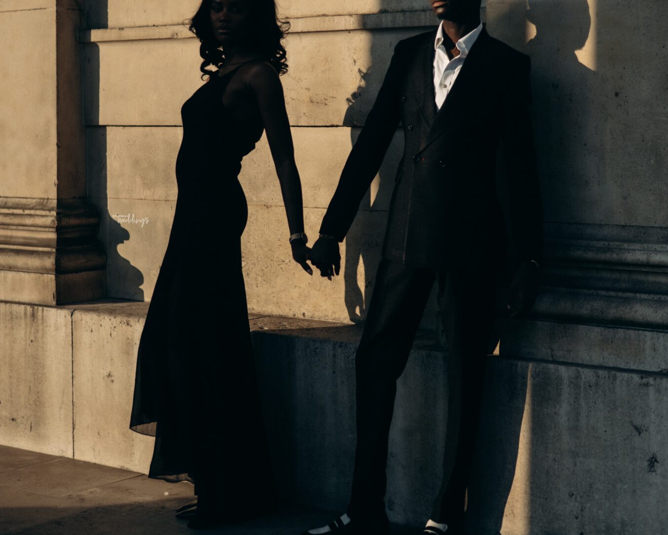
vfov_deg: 21.4
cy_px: 158
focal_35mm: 71
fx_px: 1404
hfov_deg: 26.8
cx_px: 333
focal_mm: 50
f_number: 1.8
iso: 125
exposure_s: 1/2500
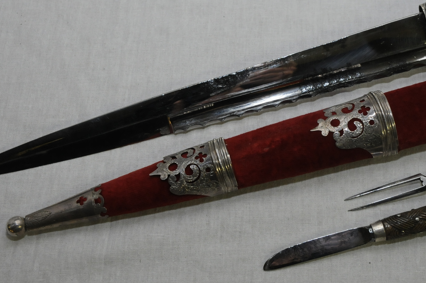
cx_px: 288
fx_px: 792
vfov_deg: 20.2
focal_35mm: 67
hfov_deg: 29.9
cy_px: 105
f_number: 7.1
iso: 1000
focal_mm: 28
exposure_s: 1/60
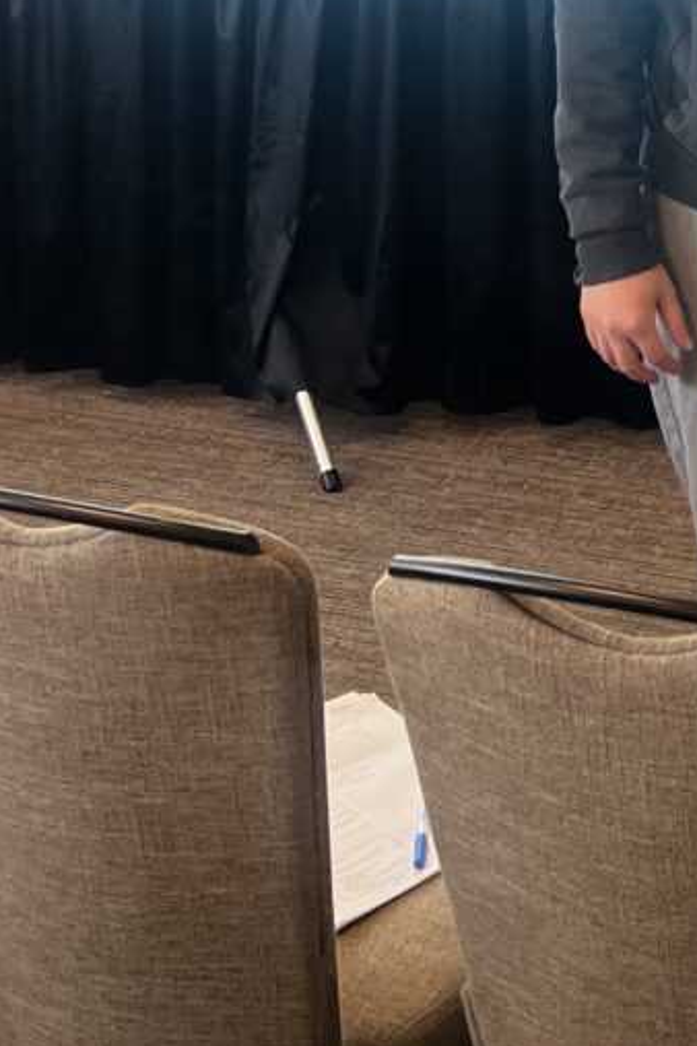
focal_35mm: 82
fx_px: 2381
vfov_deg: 22.9
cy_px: -182
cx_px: 689
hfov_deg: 16.3
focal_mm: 5.7
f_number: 1.5
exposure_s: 1/60
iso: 64
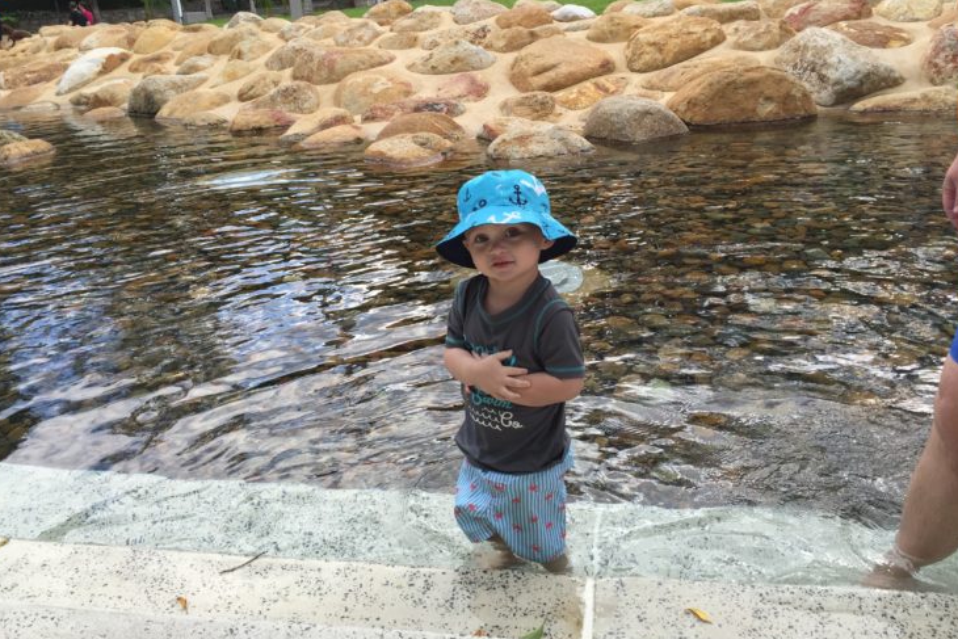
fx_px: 825
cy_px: 305
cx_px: 479
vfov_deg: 42.3
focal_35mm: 31
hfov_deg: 60.3
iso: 32
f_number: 2.2
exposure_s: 1/335
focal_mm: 4.15
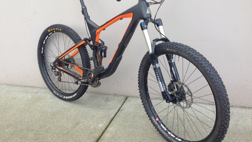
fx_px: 287
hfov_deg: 47.4
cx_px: 124
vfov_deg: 27.6
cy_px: 53
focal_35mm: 43
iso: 50
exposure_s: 1/120
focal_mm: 4.28
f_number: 2.4
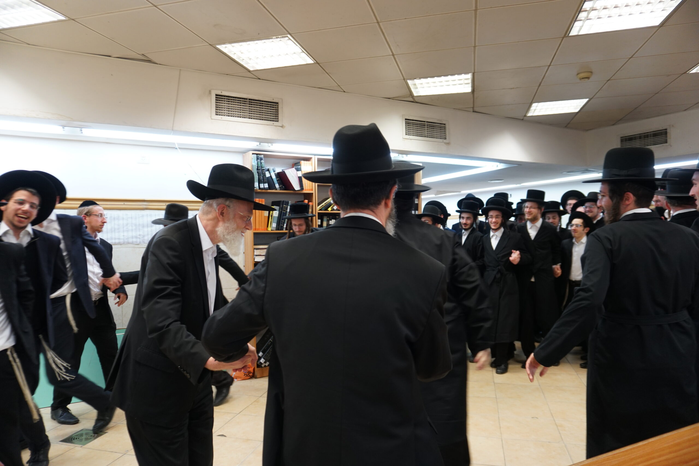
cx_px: 350
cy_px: 233
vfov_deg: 53.1
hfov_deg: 73.7
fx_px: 466
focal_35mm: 24
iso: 500
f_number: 3.5
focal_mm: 16
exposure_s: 1/90
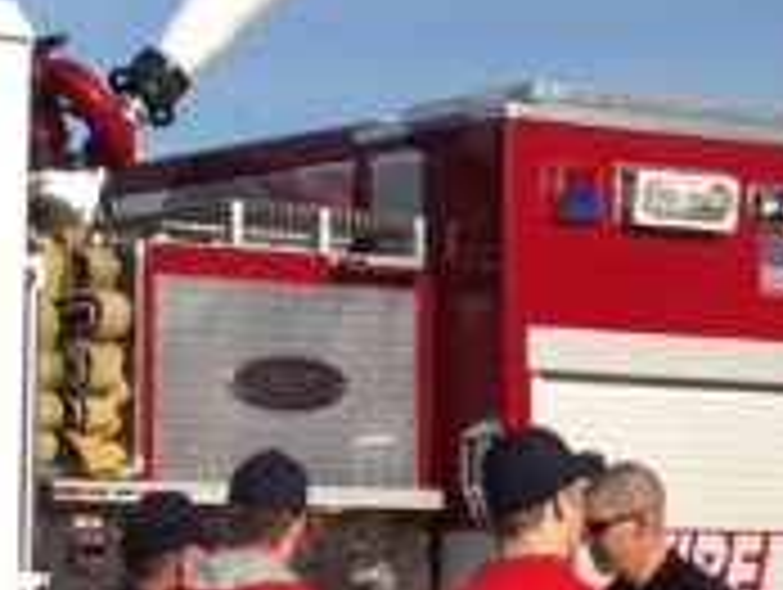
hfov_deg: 10.2
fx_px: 4394
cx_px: 414
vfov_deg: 7.6
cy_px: -50
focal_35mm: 194
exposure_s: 1/1869
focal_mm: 4.13
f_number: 2.4
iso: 50
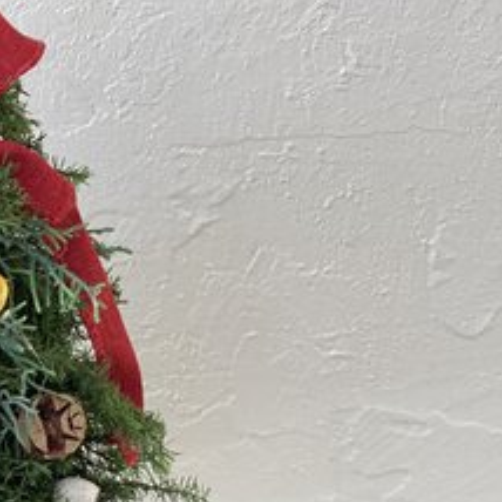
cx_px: -80
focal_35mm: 74
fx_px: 1214
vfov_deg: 22.8
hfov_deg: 21.8
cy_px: 446
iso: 80
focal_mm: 3.99
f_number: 1.8
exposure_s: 1/60
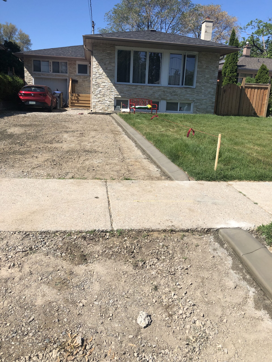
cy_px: 181
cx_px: 136
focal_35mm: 28
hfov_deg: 49.7
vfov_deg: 63.4
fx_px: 293
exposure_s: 1/2404
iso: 20
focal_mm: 3.99
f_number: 1.8
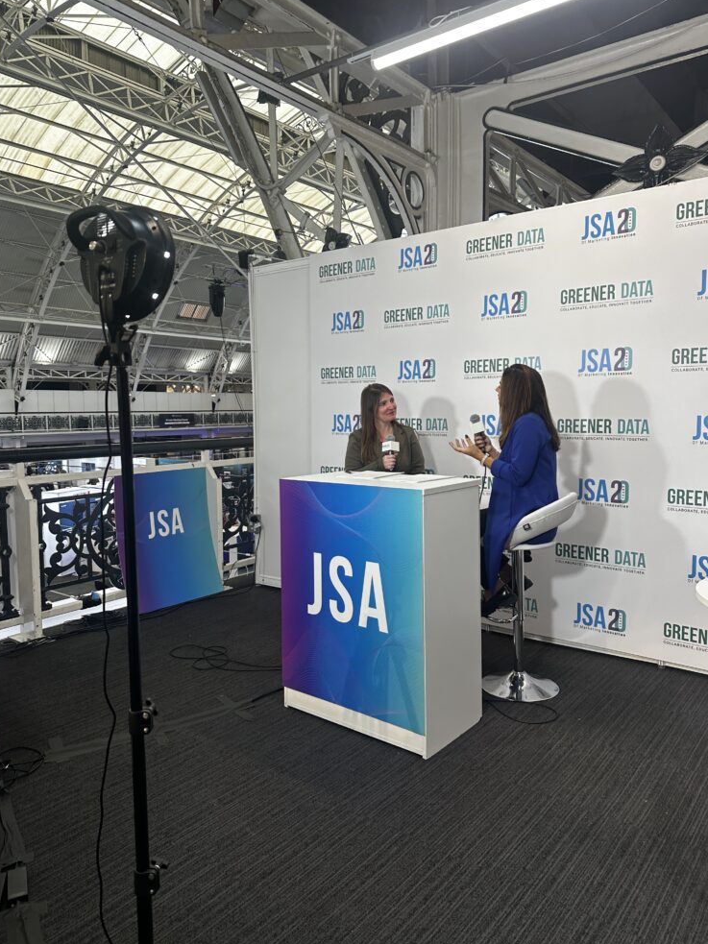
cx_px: 347
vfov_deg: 69.4
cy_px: 456
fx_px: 682
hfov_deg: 54.9
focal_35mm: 25
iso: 100
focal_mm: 6.86
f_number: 1.78
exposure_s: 1/100
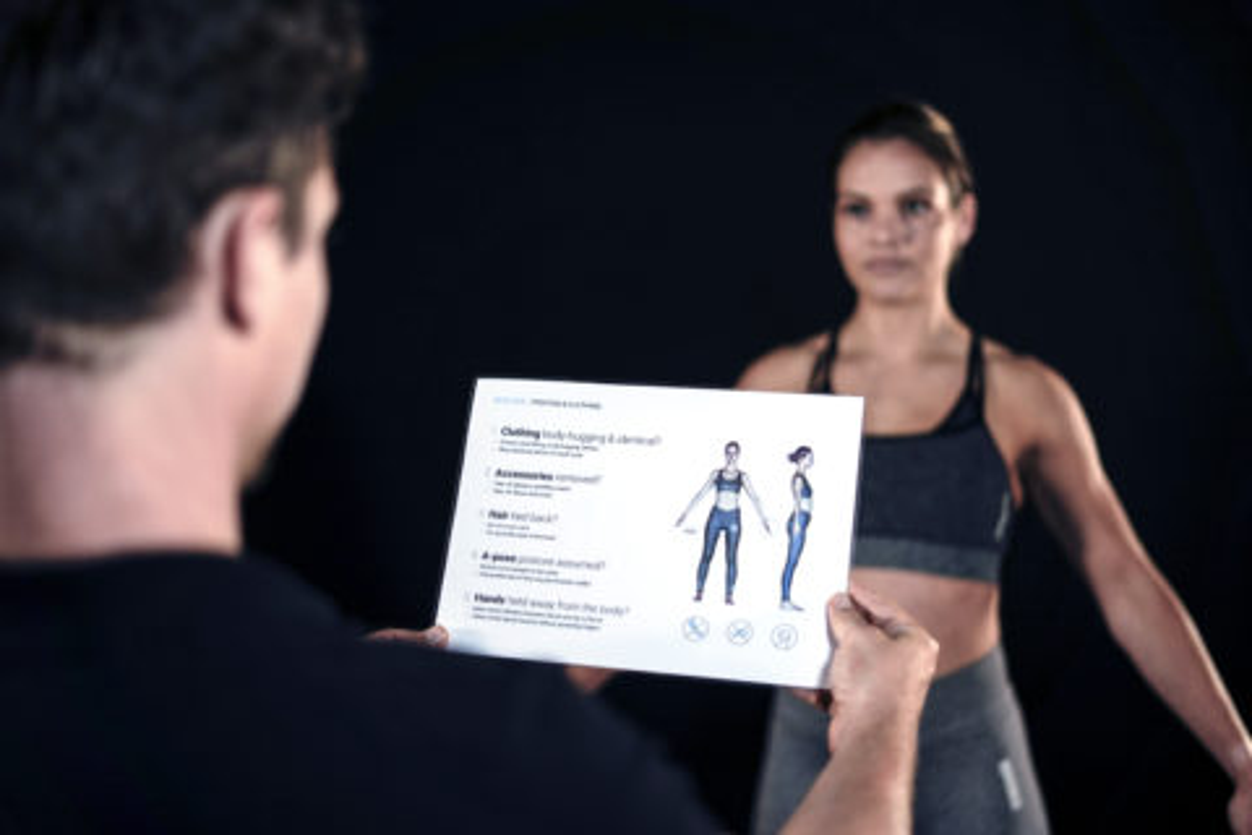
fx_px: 1739
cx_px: 626
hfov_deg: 39.6
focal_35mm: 50
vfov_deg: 27.0
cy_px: 418
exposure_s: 1/60
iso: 100
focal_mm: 50
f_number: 1.8
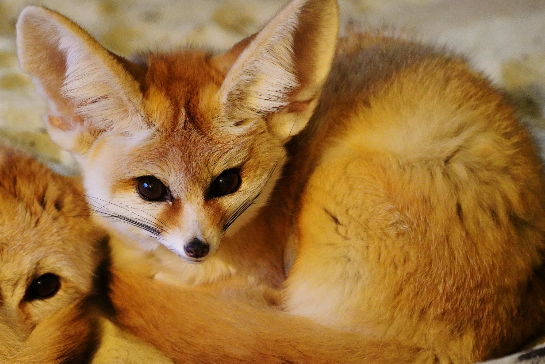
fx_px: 7374
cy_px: 260
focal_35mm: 487
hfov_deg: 4.2
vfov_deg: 2.8
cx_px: 175
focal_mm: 300
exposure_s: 1/250
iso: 12800
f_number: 5.6
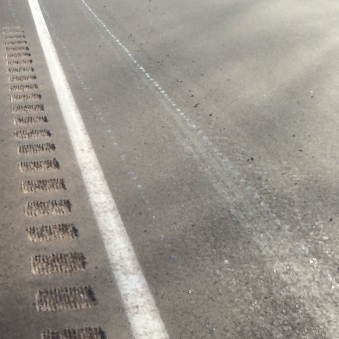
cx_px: 67
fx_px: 787
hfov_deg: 23.9
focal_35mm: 71
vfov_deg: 24.0
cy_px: 256
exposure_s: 1/1642
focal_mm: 4.15
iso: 32
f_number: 2.2
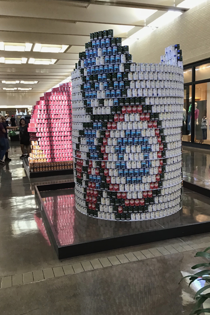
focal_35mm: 33
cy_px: 157
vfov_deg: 57.2
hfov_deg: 40.0
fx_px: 289
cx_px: 110
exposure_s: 1/30
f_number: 2.4
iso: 40
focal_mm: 3.3
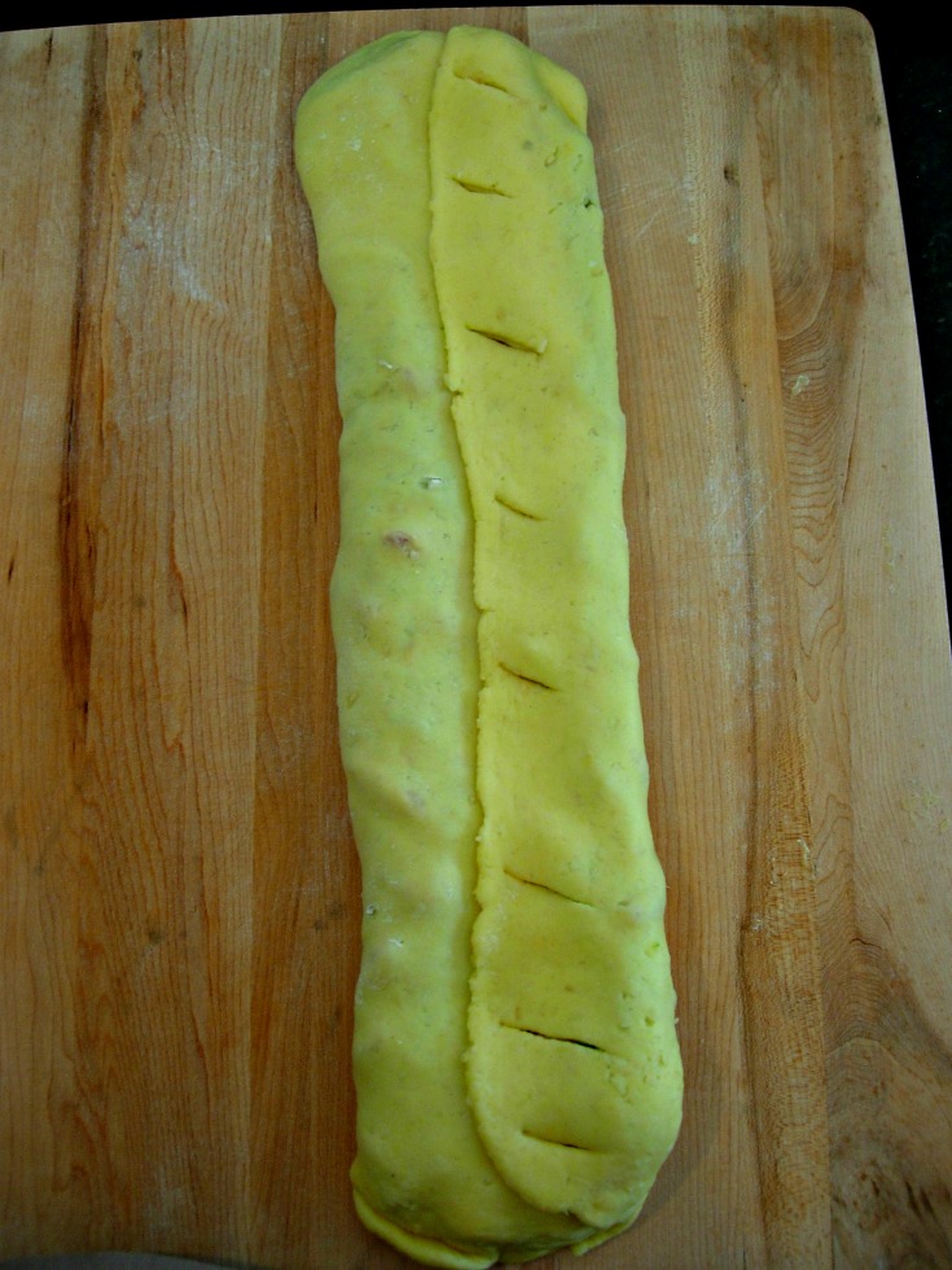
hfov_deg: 37.7
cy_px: 635
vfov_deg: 49.0
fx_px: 1393
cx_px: 476
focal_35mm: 38
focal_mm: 7.8
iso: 81
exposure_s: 1/32
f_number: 2.8
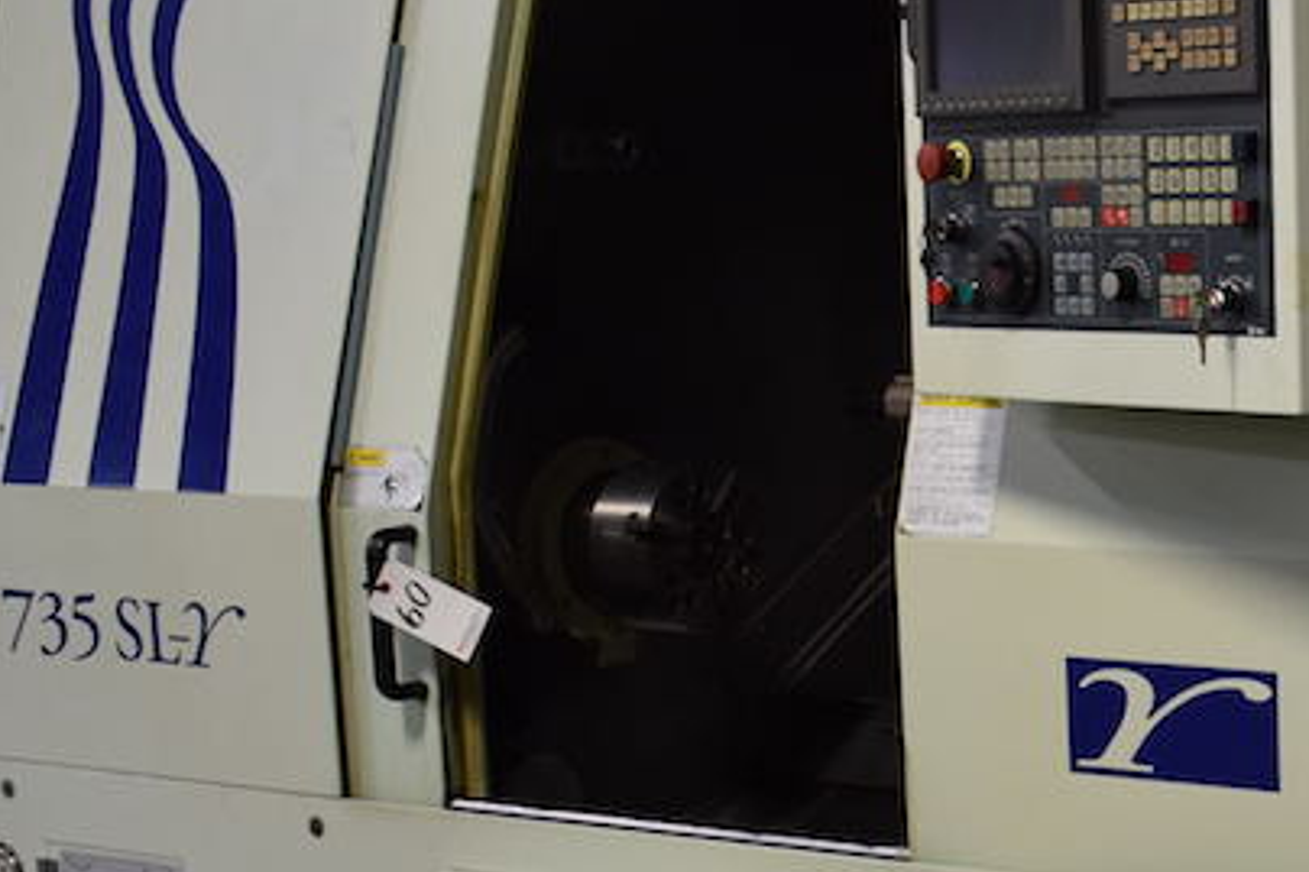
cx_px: 1594
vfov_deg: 14.2
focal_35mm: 95
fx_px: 3453
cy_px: 857
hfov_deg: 20.1
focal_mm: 20
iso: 1000
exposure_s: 1/60
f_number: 3.5
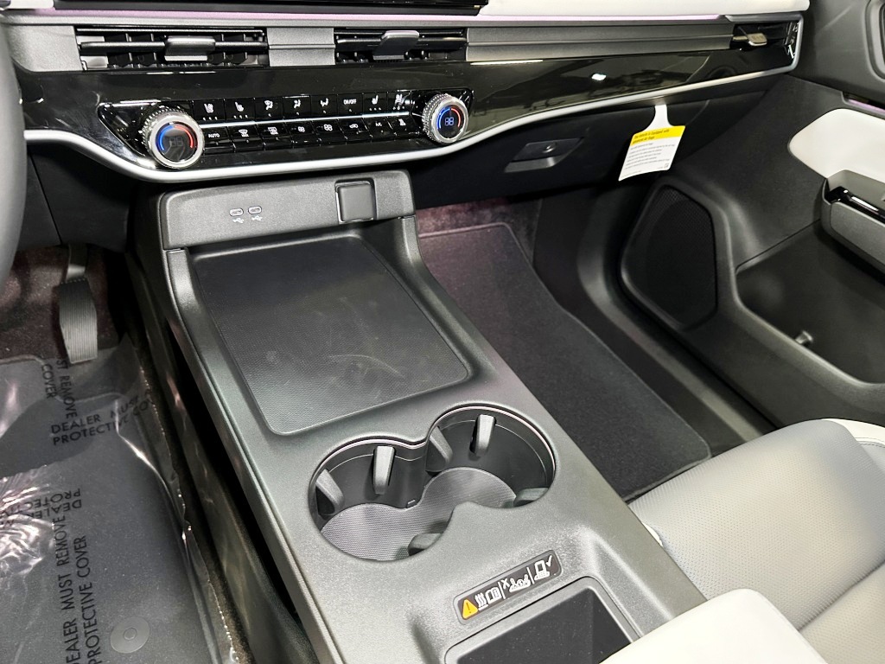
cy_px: 332
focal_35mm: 24
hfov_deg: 71.6
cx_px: 442
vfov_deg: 56.8
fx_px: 614
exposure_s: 1/30
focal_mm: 6.86
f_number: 1.78
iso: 1000
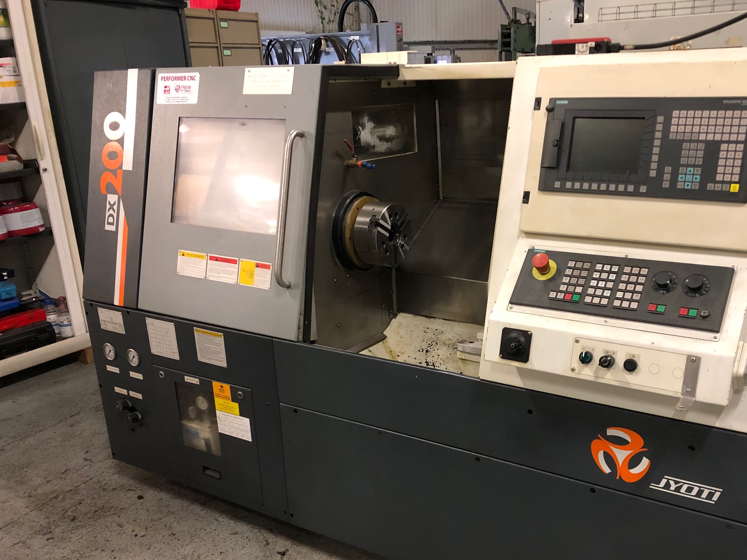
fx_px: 734
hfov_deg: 53.6
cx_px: 450
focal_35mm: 34
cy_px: 334
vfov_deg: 41.6
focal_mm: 3.99
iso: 100
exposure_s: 1/14
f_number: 1.8
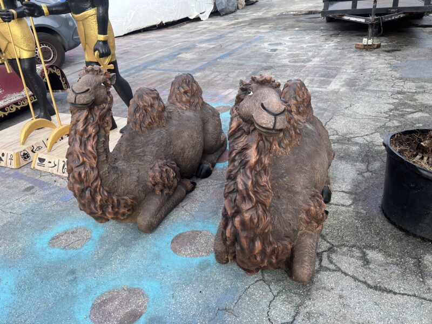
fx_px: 324
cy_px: 162
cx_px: 216
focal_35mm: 26
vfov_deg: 53.1
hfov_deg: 67.3
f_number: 1.5
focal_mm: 5.7
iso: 50
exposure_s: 1/940
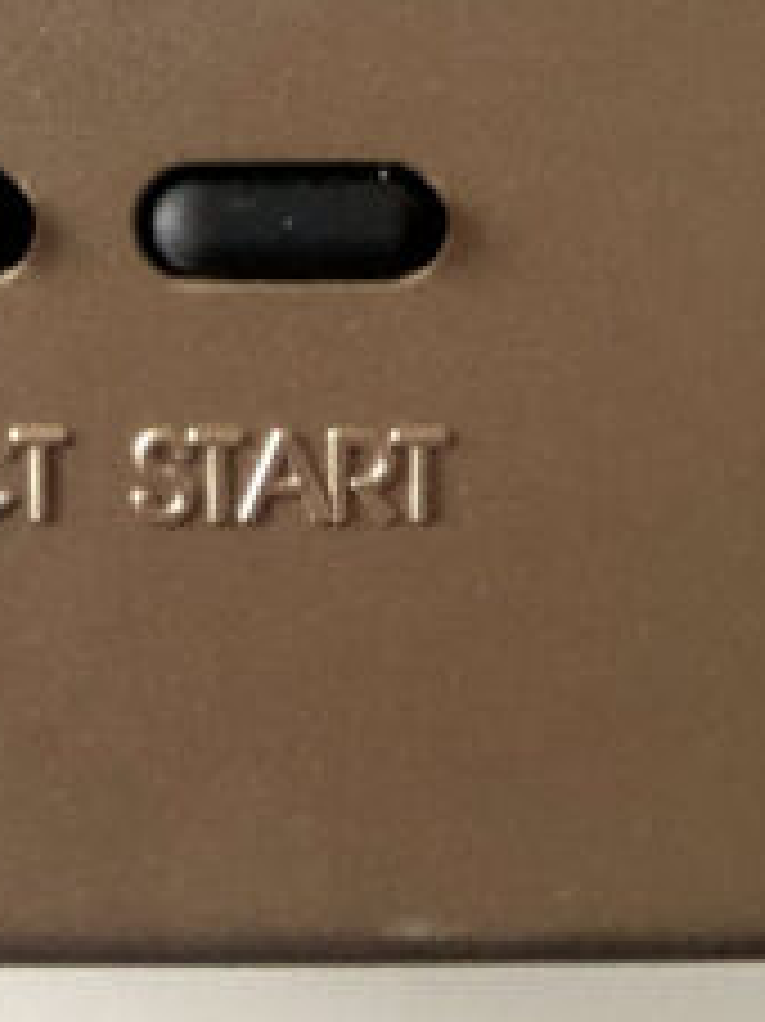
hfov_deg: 10.0
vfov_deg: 11.3
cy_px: -1378
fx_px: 4365
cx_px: 122
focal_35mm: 148
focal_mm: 3.99
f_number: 1.8
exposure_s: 1/15
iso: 100
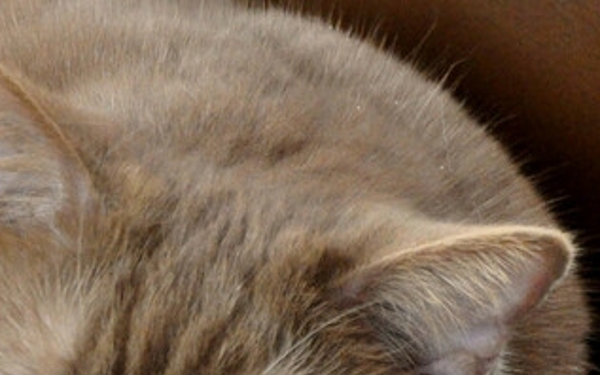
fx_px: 10185
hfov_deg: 3.4
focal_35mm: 623
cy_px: 198
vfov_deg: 2.1
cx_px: -136
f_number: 5.6
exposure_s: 1/50
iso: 1600
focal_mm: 105
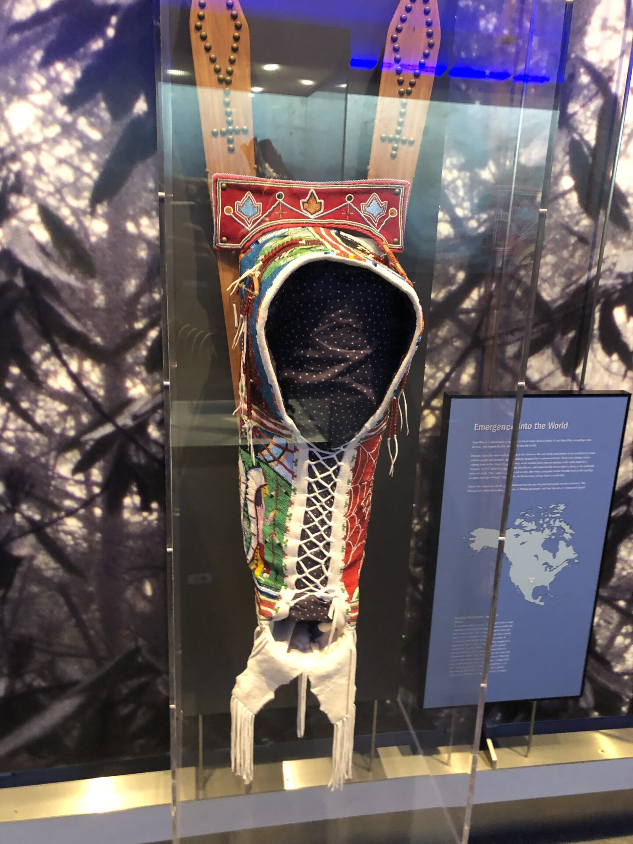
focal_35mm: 28
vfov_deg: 63.4
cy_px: 422
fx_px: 683
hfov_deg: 49.7
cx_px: 316
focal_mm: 3.99
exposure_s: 1/7
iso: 100
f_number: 1.8
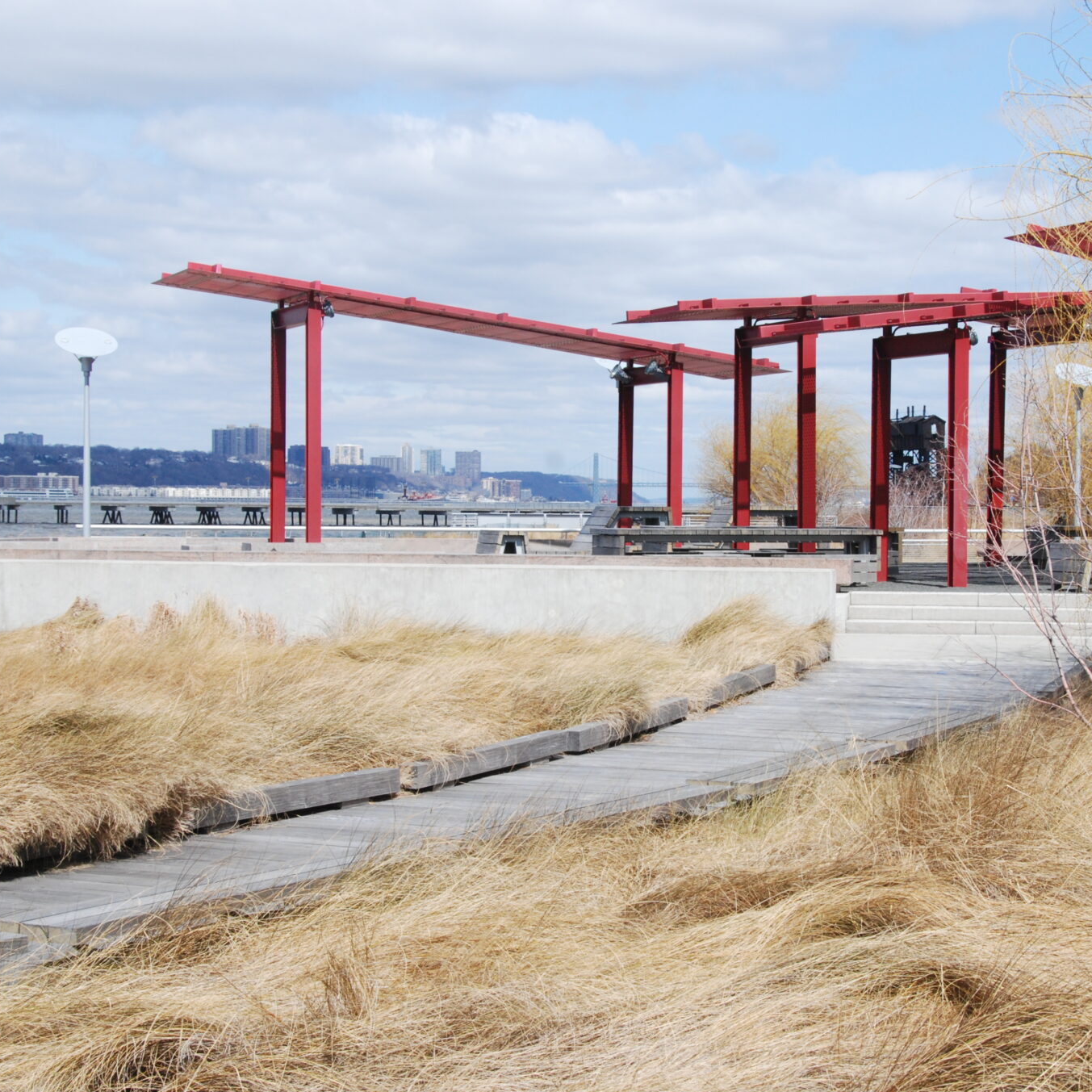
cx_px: 672
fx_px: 2414
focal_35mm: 68
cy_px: 547
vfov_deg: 25.5
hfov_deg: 25.4
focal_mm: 35
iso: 400
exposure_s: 1/500
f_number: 11
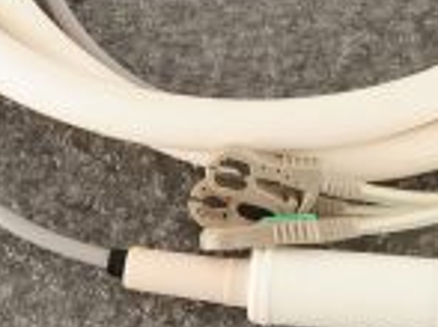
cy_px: -162
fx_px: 2478
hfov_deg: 10.1
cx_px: 259
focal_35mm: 196
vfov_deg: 7.4
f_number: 14
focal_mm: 50
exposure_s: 1/160
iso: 1600
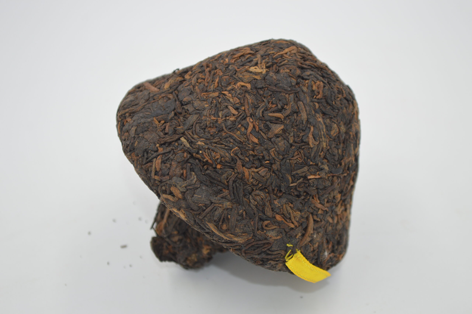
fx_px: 1022
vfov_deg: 17.5
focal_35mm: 78
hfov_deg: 26.0
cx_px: 236
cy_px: 157
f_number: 5.6
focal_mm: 52
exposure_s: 1/125
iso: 280
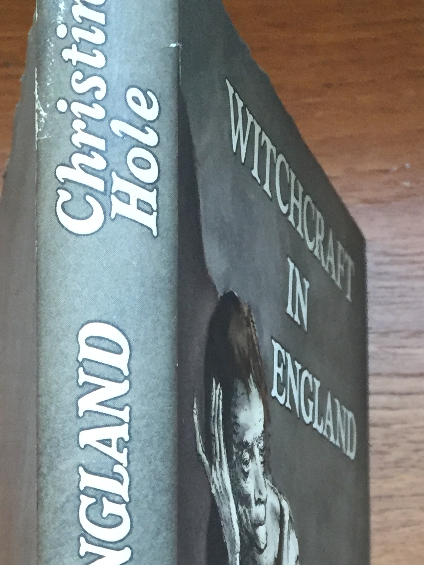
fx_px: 1339
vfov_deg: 22.2
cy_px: 660
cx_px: 226
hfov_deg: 18.0
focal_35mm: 82
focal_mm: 4.15
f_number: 2.2
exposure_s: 1/33
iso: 200
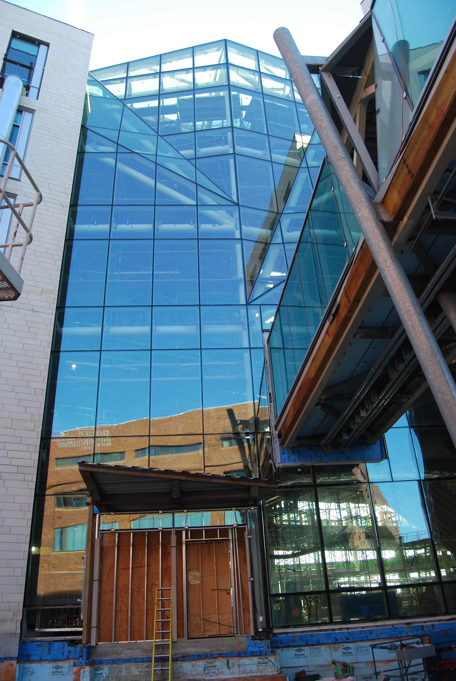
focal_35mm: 27
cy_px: 340
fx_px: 511
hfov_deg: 48.0
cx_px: 228
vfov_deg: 67.3
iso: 200
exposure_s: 1/125
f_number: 5.6
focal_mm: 18
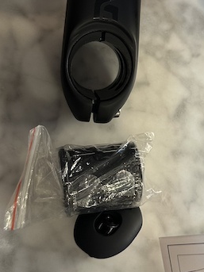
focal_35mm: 56
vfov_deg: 34.3
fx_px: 440
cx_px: 161
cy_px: 113
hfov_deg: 25.7
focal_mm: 6.86
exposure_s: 1/62
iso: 200
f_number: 1.78
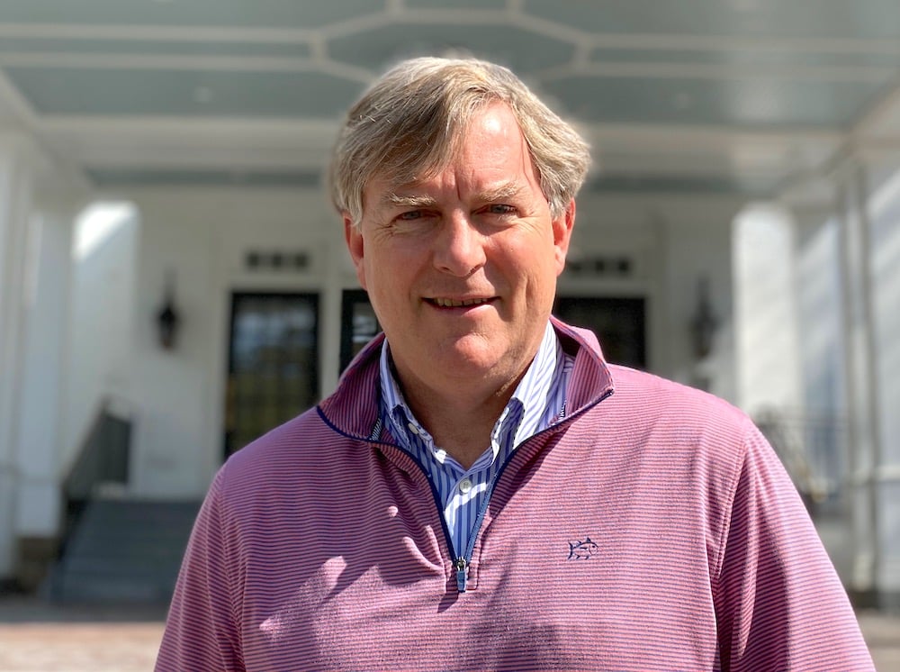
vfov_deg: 27.9
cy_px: 336
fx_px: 1349
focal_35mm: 52
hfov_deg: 36.9
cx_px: 450
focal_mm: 6
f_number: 2
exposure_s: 1/1089
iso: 20
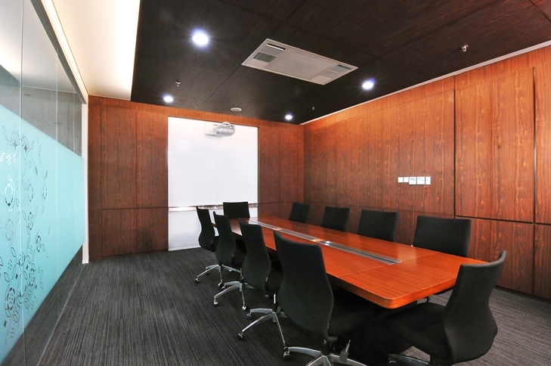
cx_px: 276
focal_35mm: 16
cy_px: 183
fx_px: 252
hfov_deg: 95.1
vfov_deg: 71.9
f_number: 13
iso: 1000
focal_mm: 11
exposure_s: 1/4
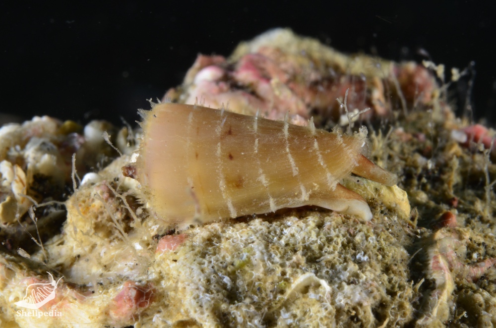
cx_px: 248
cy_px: 164
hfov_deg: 22.7
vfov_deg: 15.1
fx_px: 1237
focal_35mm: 90
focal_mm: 60
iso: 400
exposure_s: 1/60
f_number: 38
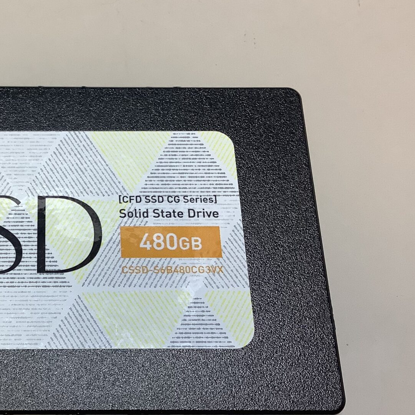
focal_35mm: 52
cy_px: 249
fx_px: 705
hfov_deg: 31.8
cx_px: 73
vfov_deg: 32.7
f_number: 2.4
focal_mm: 3.3
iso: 64
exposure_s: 1/100
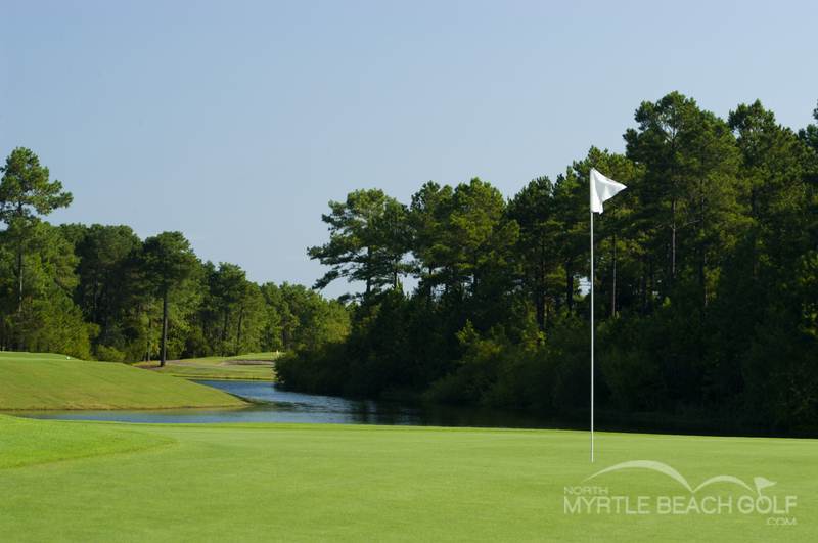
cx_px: 409
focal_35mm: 120
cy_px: 272
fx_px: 2723
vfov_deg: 11.4
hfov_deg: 17.1
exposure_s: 1/200
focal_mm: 80
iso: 200
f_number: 7.1
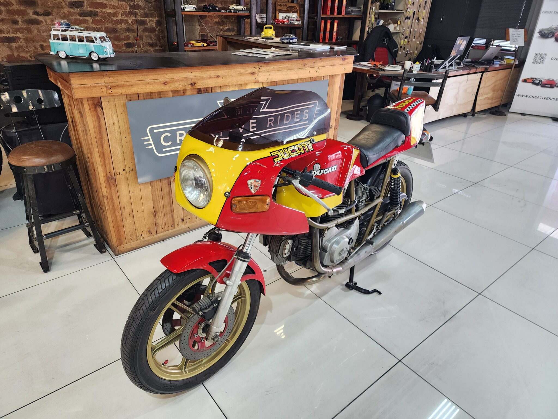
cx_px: 279
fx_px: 371
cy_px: 210
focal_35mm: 23
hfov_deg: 73.9
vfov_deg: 58.9
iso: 160
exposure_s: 1/100
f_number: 1.8
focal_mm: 6.4
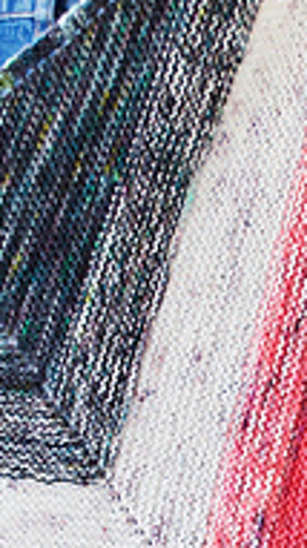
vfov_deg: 15.3
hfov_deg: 8.8
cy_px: 578
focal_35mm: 137
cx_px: 324
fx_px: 1989
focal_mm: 26
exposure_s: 1/100
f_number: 5
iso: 400
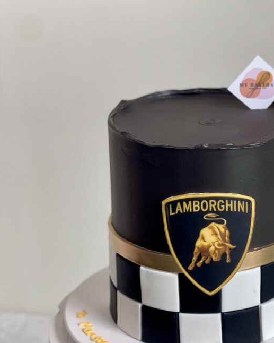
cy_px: 208
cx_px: 202
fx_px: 1003
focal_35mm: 99
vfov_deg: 19.3
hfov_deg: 15.5
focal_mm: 7.5
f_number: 2.2
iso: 100
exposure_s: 1/100
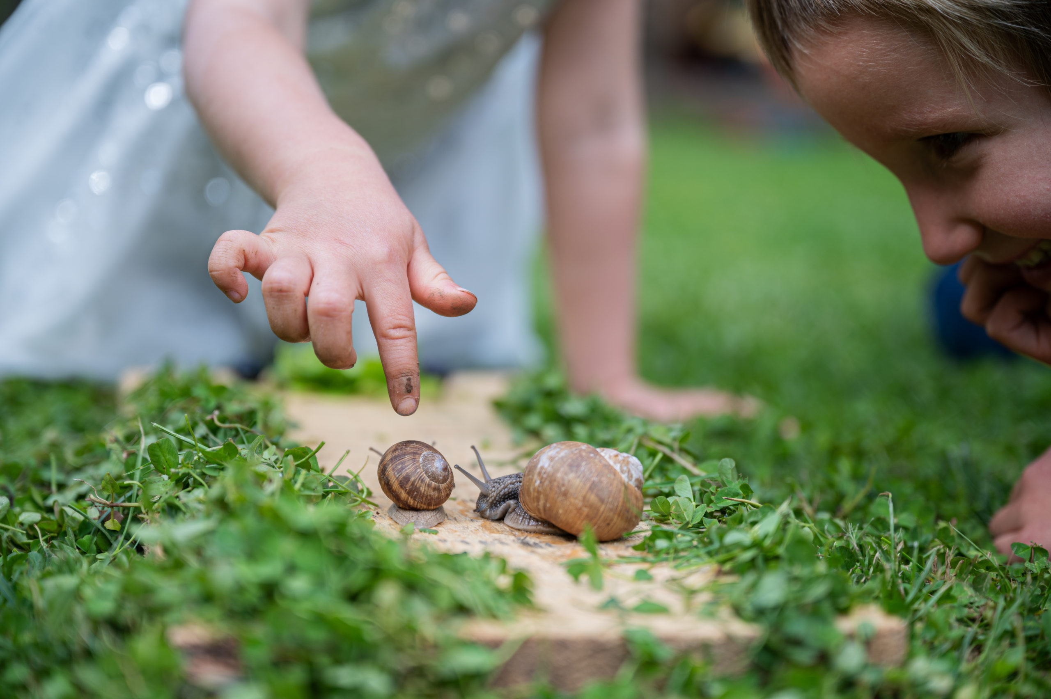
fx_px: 2042
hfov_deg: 28.9
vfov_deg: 19.4
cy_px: 350
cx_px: 526
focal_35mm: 70
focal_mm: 70
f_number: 2.8
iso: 100
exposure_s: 1/400
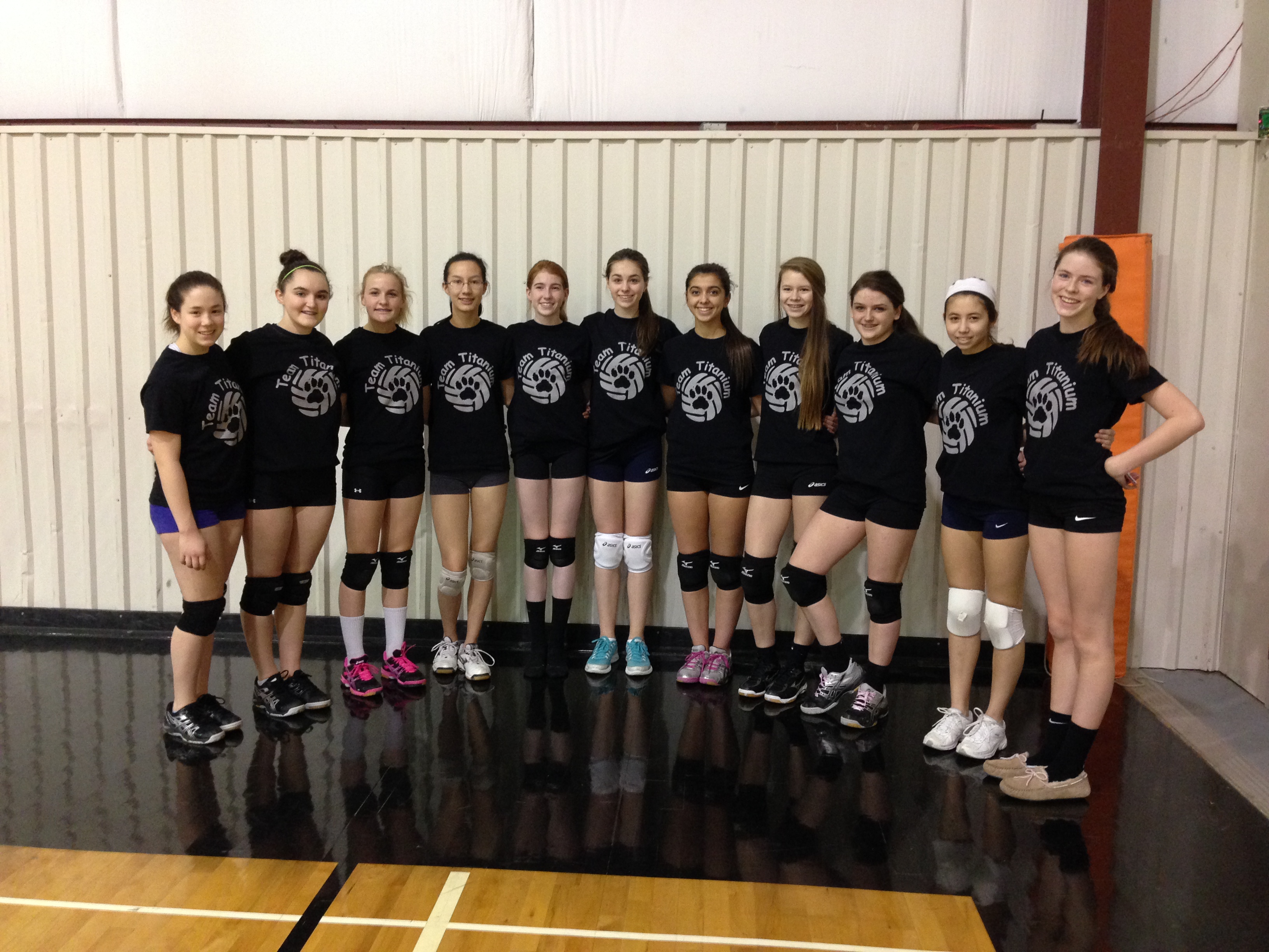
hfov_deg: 55.4
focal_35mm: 33
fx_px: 1210
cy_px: 476
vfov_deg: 42.9
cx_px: 634
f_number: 2.4
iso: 250
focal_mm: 4.12
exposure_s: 1/20
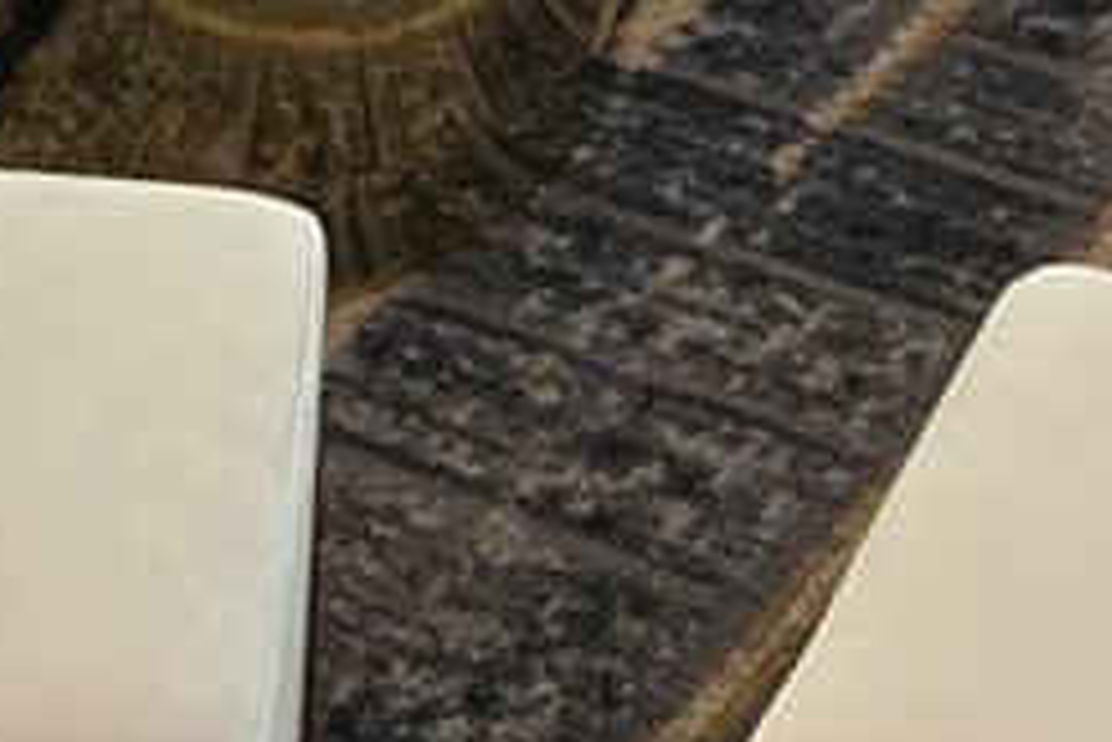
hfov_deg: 14.5
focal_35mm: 140
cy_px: -288
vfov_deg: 9.6
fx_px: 4327
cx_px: 185
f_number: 1.5
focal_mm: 5.7
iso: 500
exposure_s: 1/60
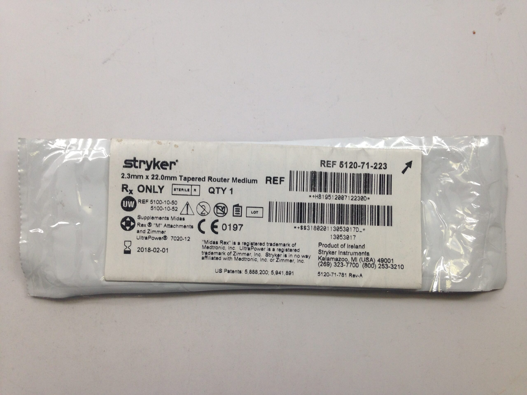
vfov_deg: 42.9
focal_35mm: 33
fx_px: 502
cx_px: 264
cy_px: 198
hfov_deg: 55.4
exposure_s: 1/60
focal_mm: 4.12
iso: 64
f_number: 2.4
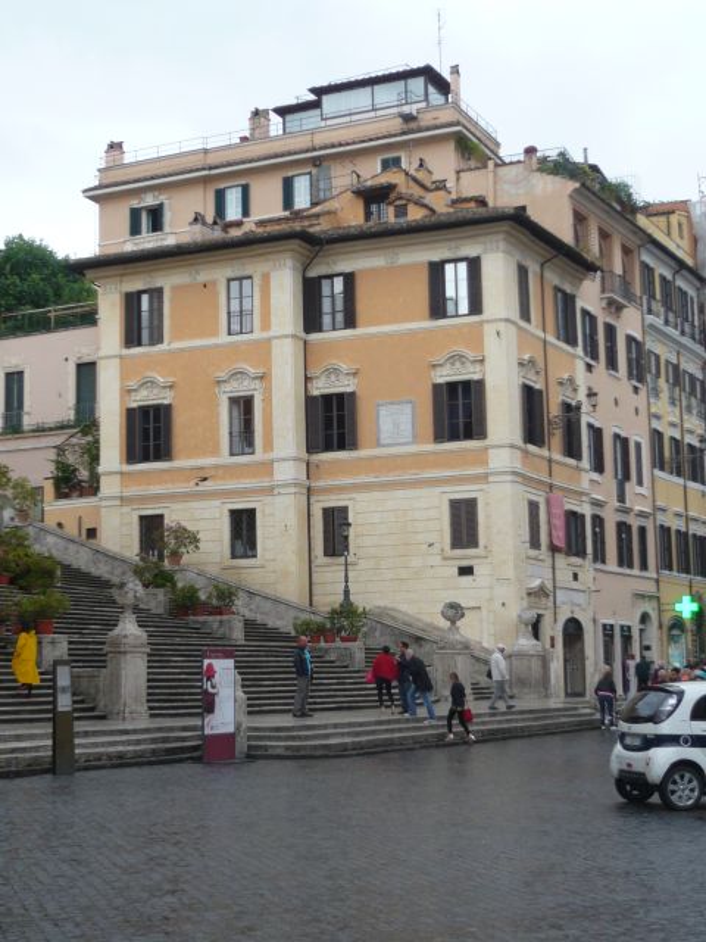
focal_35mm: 55
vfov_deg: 34.9
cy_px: 471
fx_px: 1496
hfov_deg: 26.6
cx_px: 353
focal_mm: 7
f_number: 3.4
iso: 100
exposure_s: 1/160
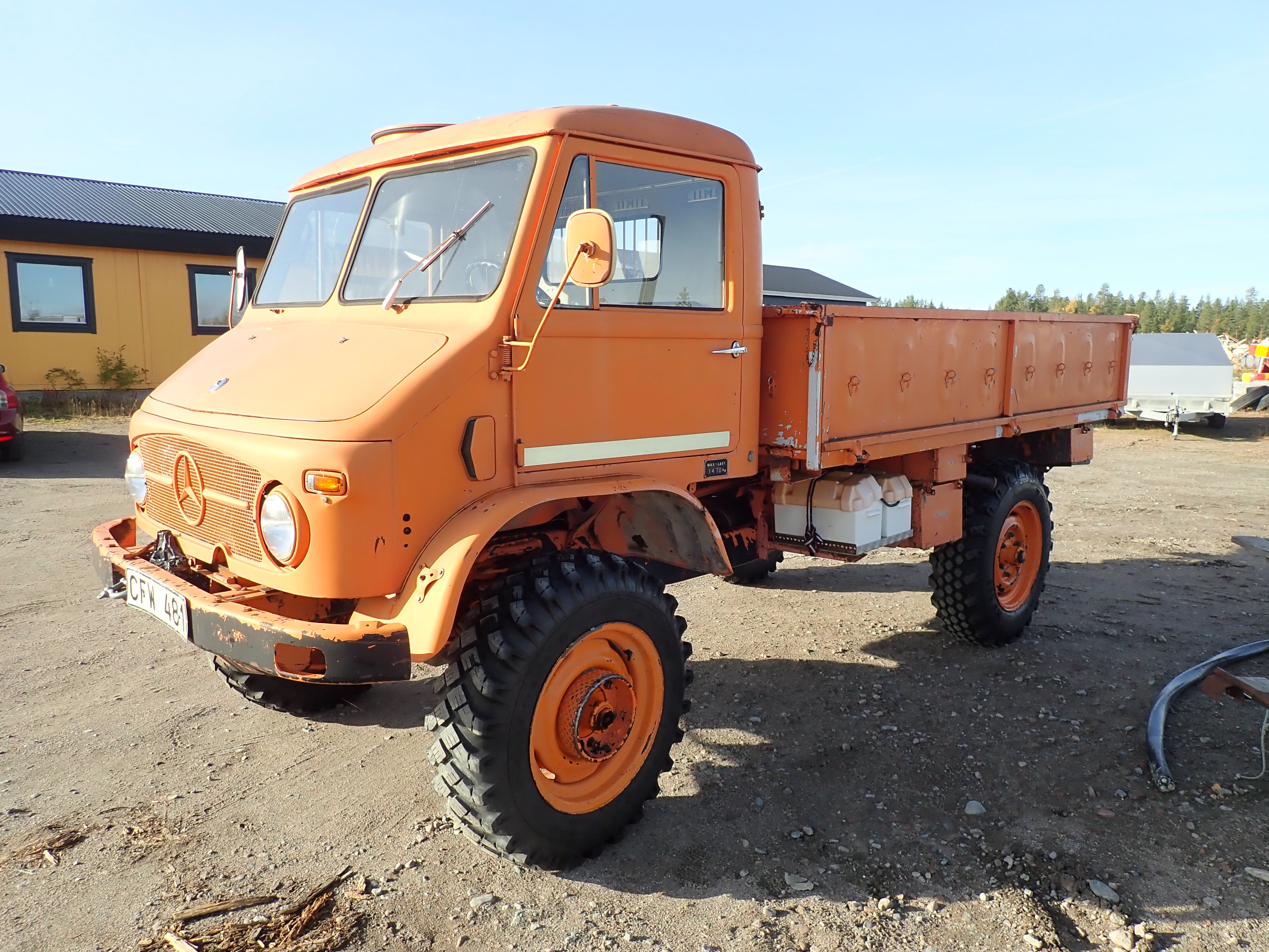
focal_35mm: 25
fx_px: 916
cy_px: 476
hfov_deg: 69.4
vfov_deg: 54.9
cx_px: 634
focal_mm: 4.5
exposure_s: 1/500
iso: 100
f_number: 2.8
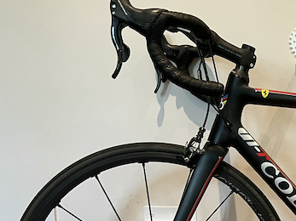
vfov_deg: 23.7
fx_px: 513
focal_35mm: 60
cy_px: 199
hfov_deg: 29.2
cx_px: 324
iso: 160
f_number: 1.5
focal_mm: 5.7
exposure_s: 1/60
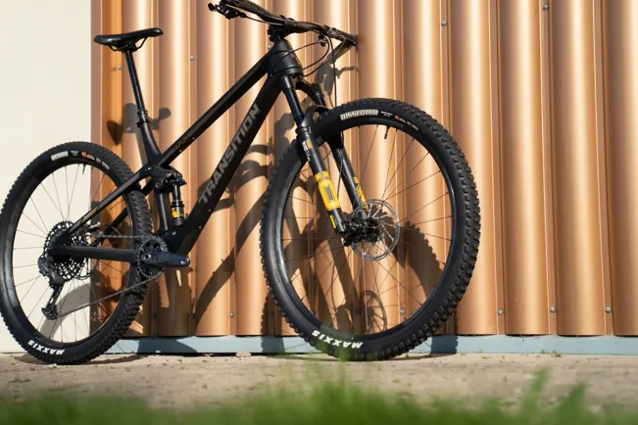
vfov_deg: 15.9
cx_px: 269
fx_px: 1524
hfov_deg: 23.6
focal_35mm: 86
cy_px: 185
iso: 200
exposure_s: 1/4000
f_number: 2.8
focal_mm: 70
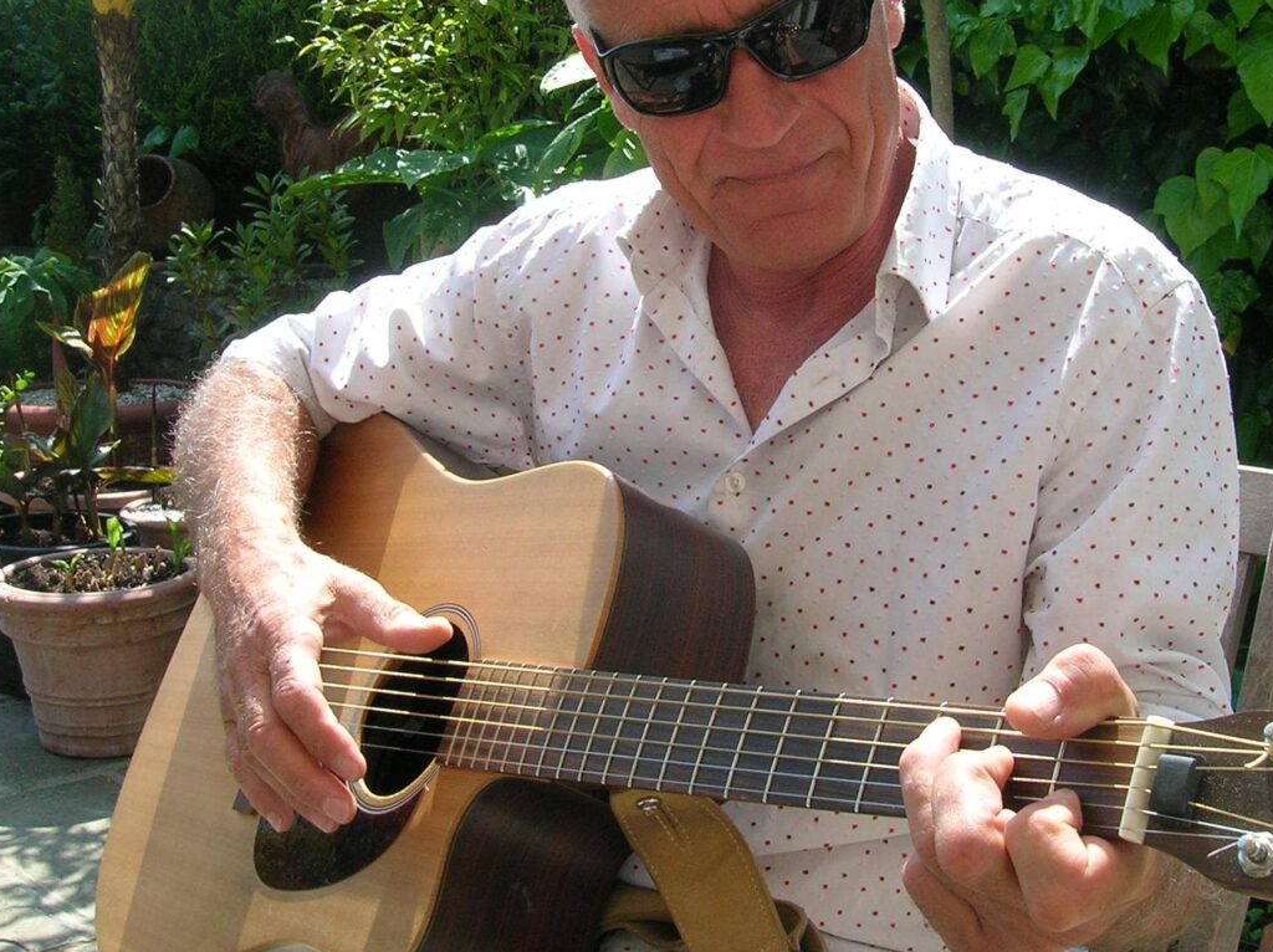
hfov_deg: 37.3
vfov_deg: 28.4
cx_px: 779
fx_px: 1874
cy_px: 335
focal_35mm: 51
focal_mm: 5.7
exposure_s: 1/139
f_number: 4.9
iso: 50
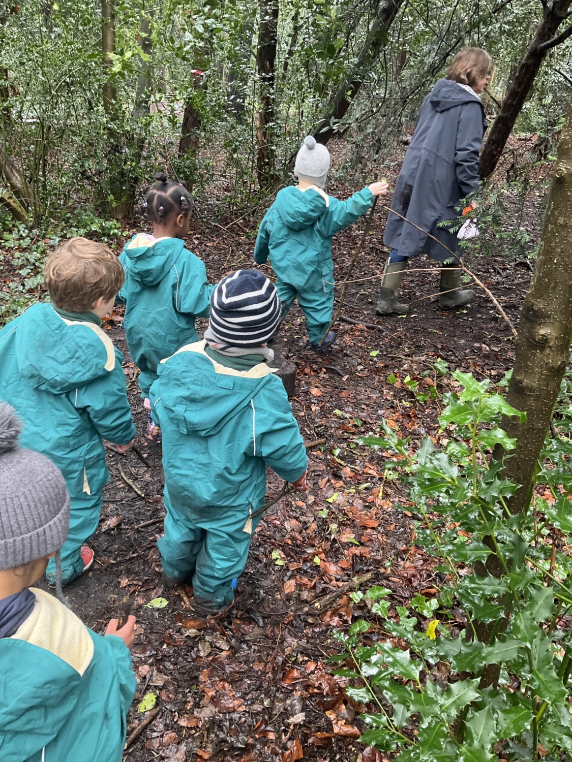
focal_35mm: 29
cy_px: 381
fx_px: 639
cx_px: 286
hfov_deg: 48.2
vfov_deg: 61.7
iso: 64
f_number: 1.8
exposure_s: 1/62
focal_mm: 3
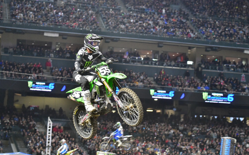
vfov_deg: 14.9
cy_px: 77
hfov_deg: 23.5
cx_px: 124
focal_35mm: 88
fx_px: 597
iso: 4000
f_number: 4
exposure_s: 1/800
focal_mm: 86
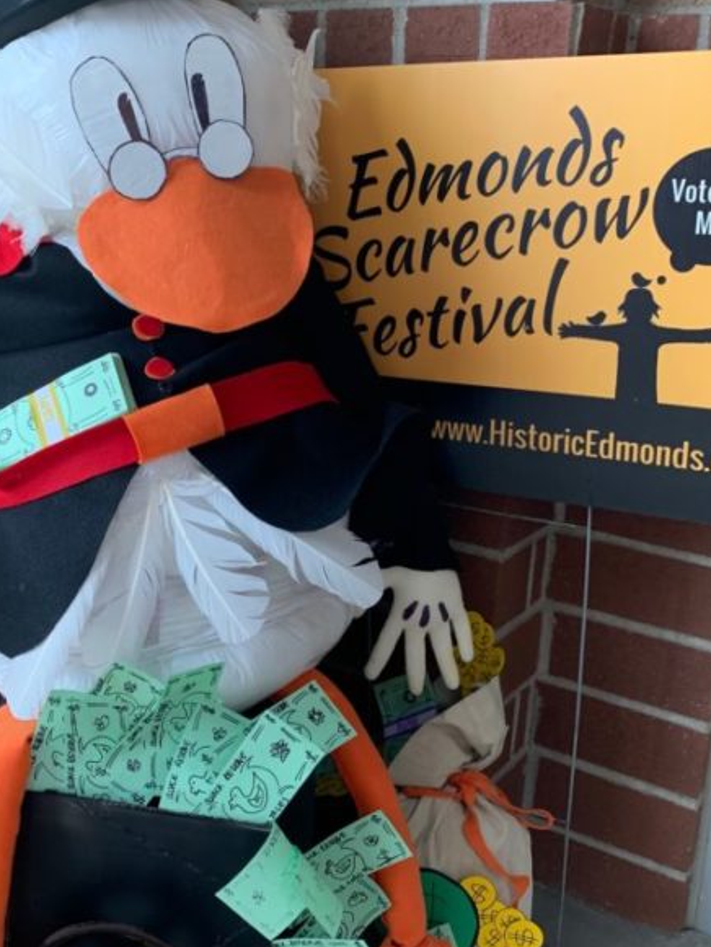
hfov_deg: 34.9
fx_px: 1122
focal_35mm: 41
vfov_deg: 45.8
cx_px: 263
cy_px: 456
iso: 100
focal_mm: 4.25
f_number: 1.8
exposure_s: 1/60
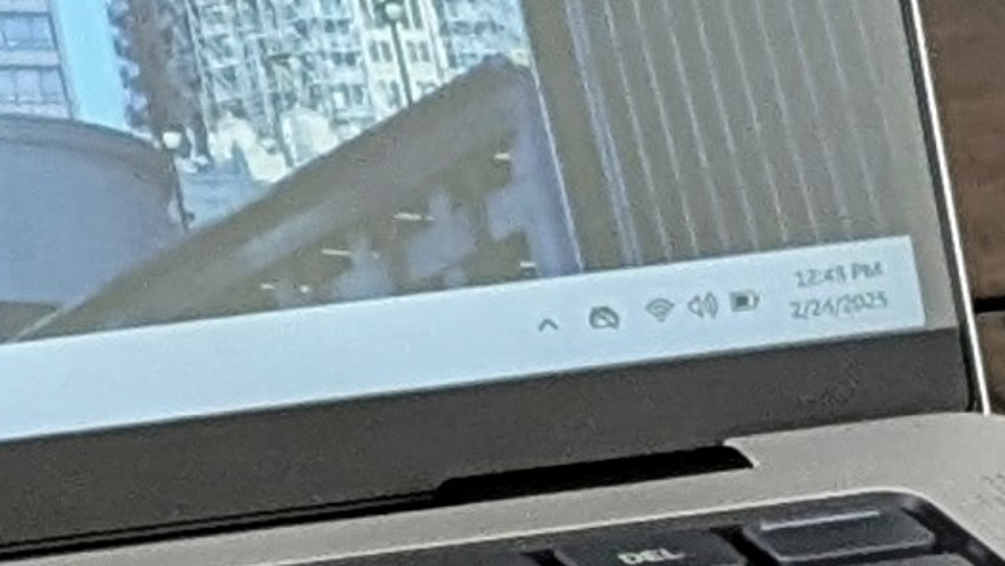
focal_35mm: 415
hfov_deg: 5.2
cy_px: 459
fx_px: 11060
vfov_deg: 2.9
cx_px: -342
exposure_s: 1/40
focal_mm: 6.9
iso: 88
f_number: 1.68
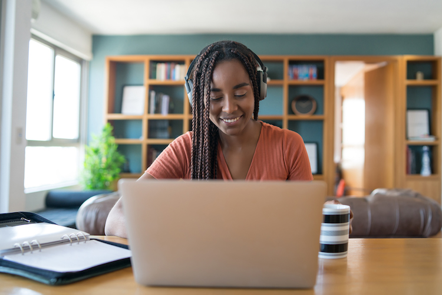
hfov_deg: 54.4
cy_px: 148
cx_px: 221
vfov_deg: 37.9
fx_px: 430
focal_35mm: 35
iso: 400
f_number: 2.2
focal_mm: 35
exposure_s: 1/200
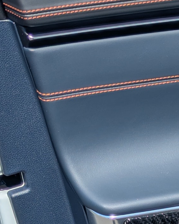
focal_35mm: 170
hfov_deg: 8.6
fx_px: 1127
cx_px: 357
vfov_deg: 11.3
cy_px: 214
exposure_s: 1/3623
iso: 45
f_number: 1.85
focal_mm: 6.81
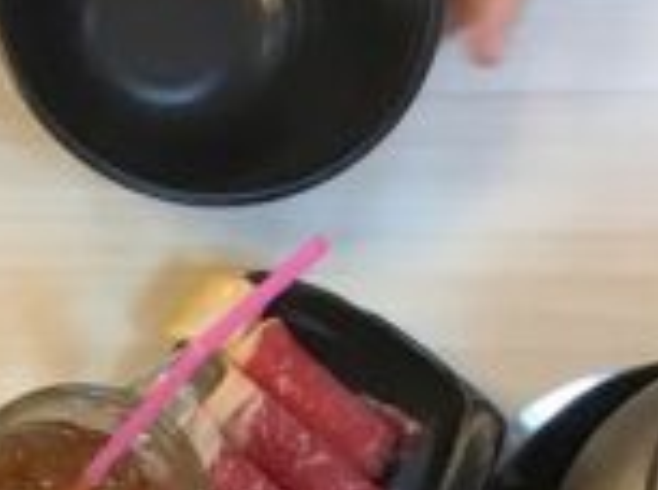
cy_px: 847
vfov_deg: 9.7
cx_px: -667
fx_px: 2769
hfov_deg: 12.0
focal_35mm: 146
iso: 80
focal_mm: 4.15
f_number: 2.2
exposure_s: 1/33
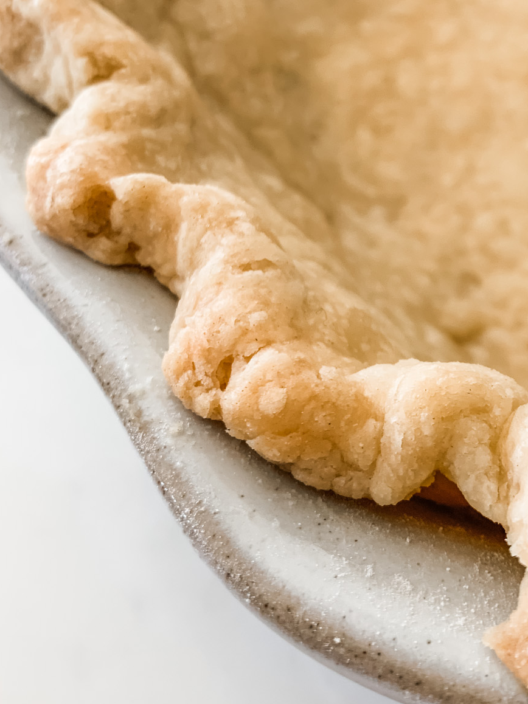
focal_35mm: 46
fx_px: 936
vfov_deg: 40.9
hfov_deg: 30.6
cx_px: 436
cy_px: 253
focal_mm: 4.25
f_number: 1.8
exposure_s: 1/120
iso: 80
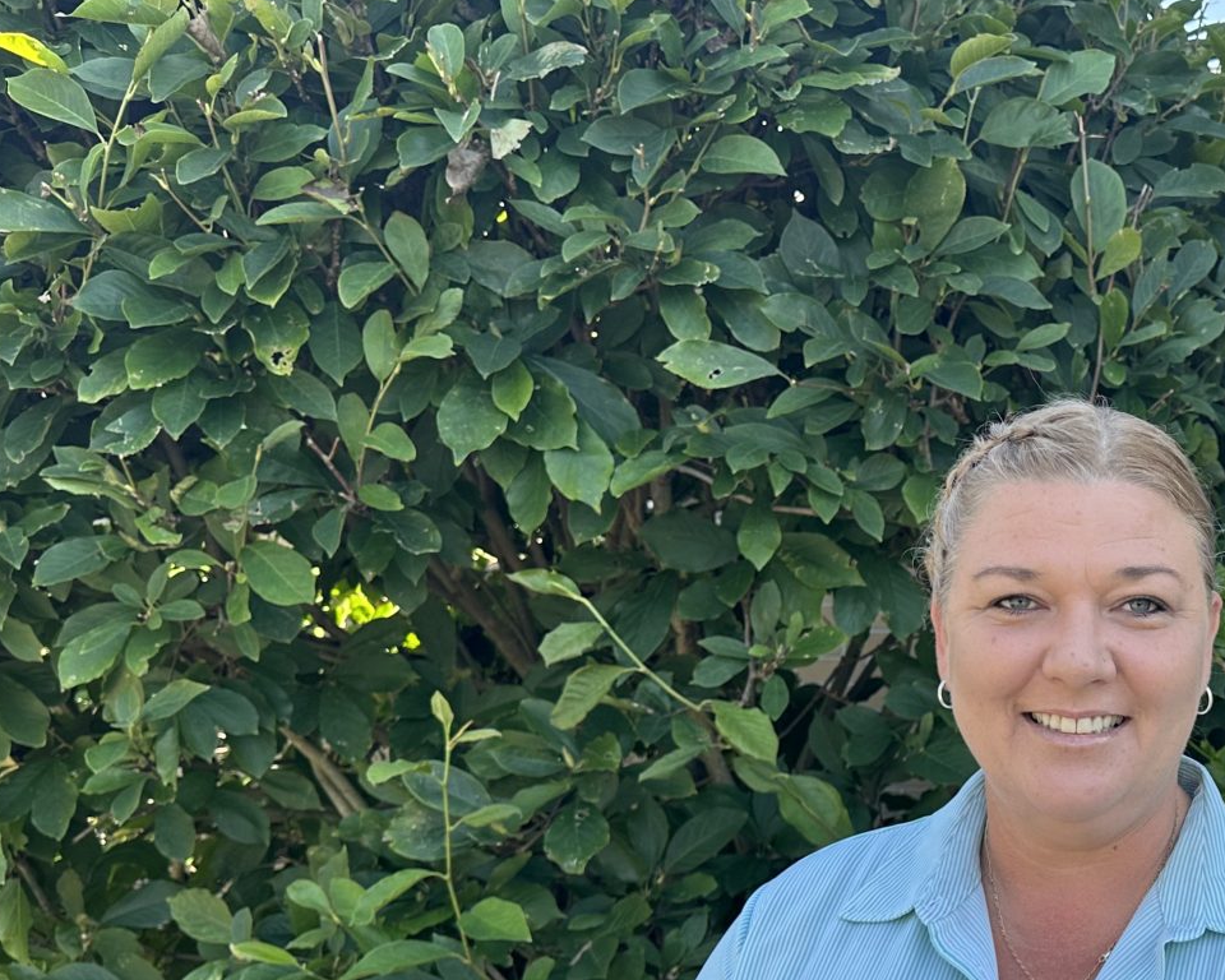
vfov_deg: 29.3
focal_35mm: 50
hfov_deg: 34.5
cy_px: 837
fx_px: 1813
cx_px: 1175
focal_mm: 6.86
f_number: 1.78
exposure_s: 1/501
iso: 80
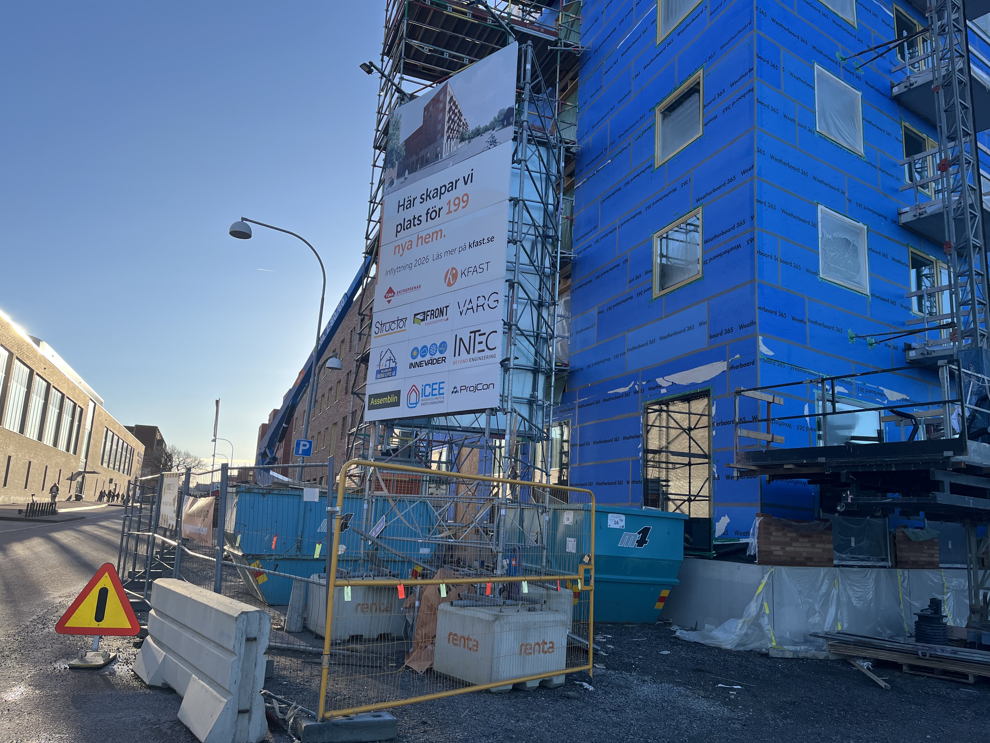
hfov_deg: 67.3
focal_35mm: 26
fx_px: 744
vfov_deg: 53.1
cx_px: 495
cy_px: 372
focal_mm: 5.1
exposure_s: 1/1890
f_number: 1.6
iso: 50
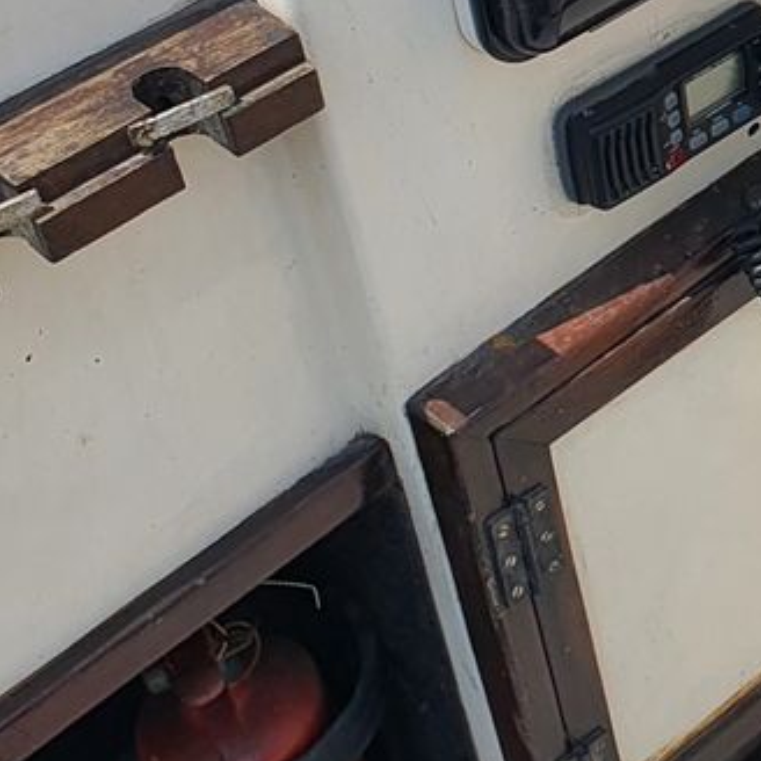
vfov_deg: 20.0
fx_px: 2089
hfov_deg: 18.8
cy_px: -2
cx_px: 1053
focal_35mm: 84
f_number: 2.4
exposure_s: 1/2344
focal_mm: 4.3
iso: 50
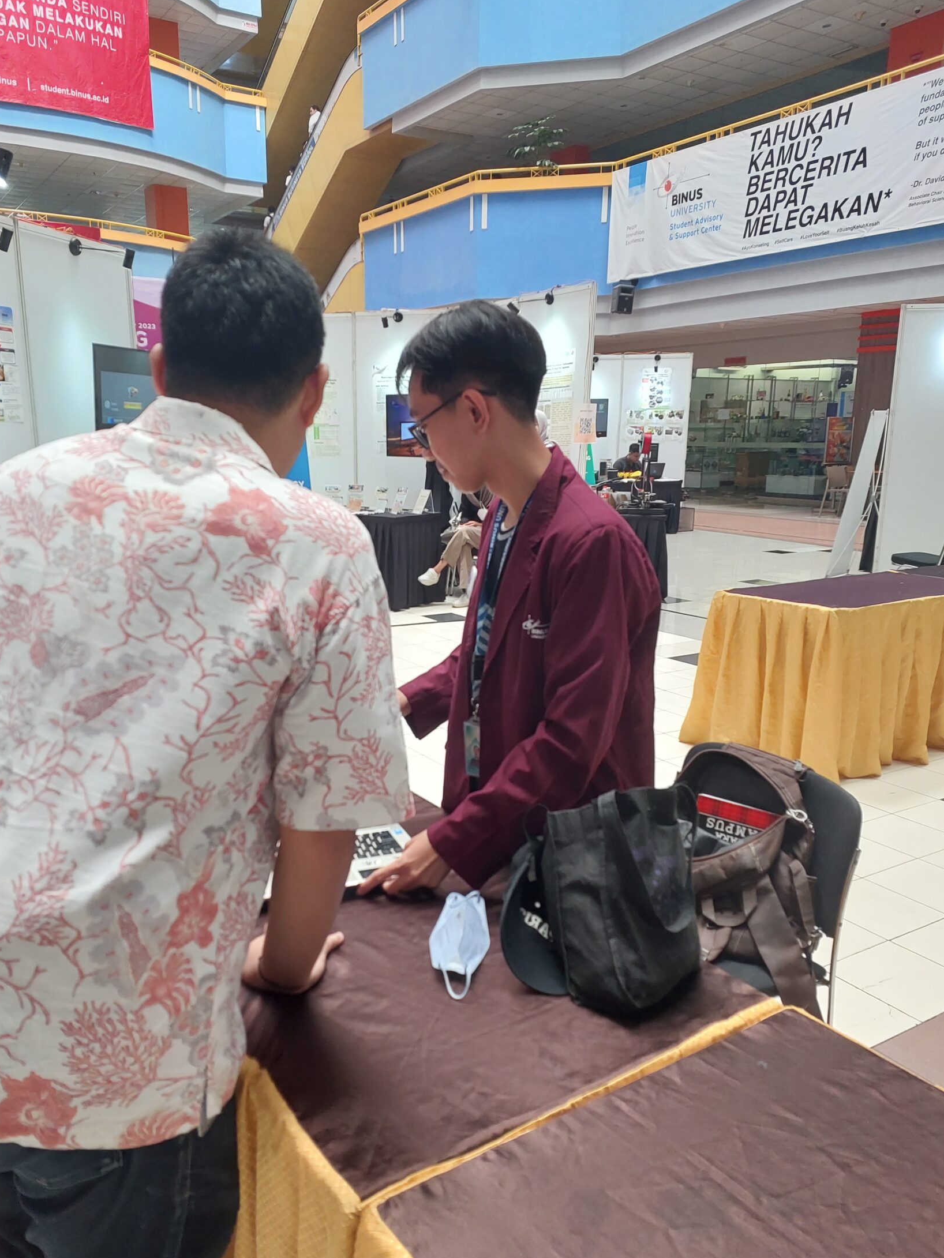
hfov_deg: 51.3
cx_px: 436
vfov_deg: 65.3
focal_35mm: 27
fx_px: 982
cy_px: 643
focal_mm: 5.06
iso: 160
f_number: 1.8
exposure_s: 1/50
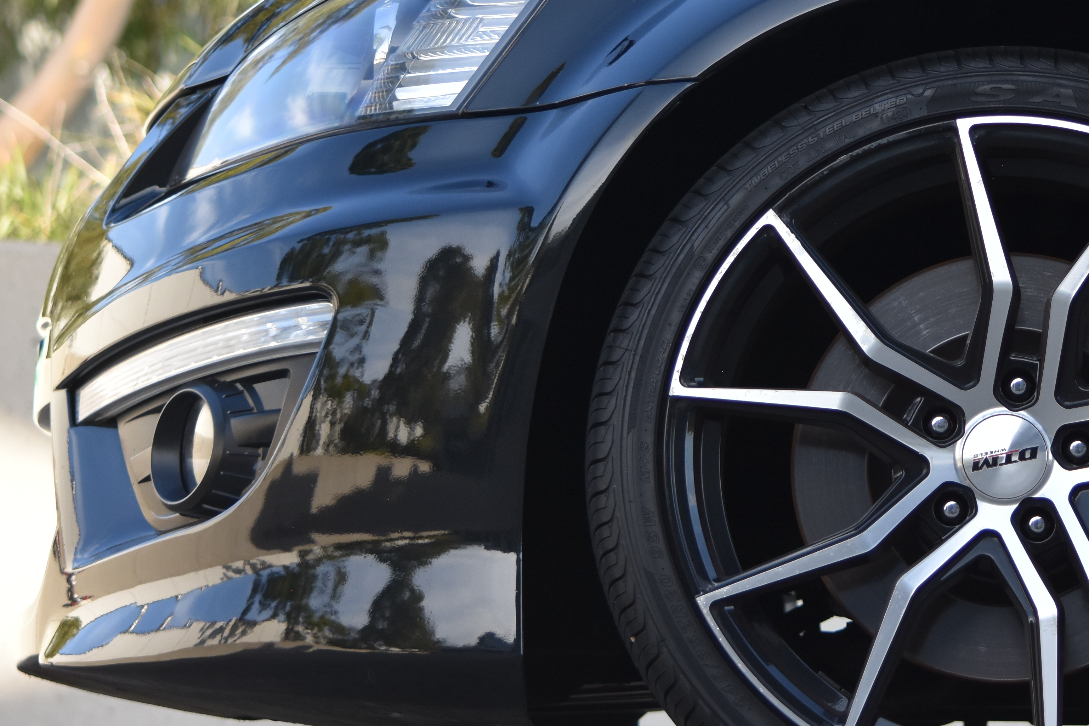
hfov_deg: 10.3
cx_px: 952
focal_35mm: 199
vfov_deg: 6.9
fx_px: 6019
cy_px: 294
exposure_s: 1/1000
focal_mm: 68
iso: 500
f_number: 4.5
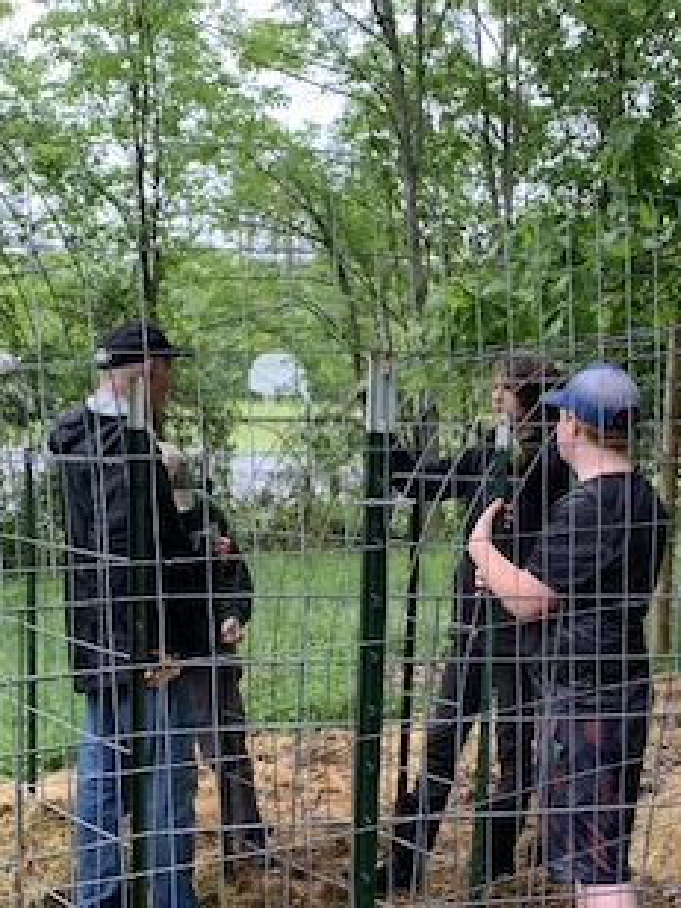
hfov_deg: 27.0
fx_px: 1416
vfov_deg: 35.2
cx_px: 398
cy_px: 601
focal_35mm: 54
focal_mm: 4.25
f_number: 1.8
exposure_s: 1/122
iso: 25
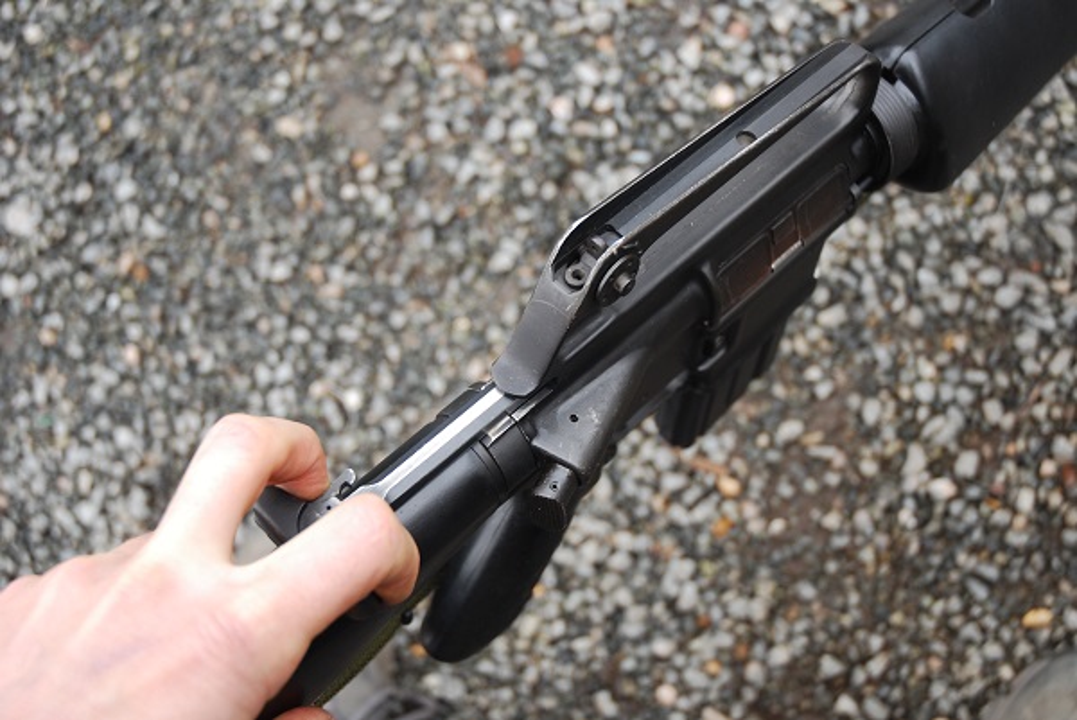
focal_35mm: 46
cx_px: 538
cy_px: 360
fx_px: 1392
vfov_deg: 29.0
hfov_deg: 42.3
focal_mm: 31
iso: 200
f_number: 4
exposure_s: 1/60
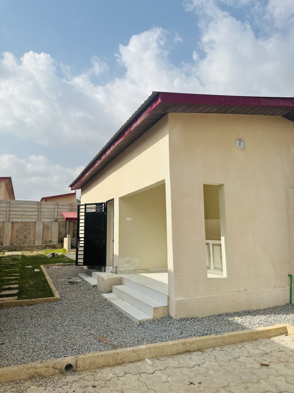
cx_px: 147
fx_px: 272
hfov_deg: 56.8
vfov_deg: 71.6
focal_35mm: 24
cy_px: 196
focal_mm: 6.86
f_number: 1.78
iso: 80
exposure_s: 1/5525
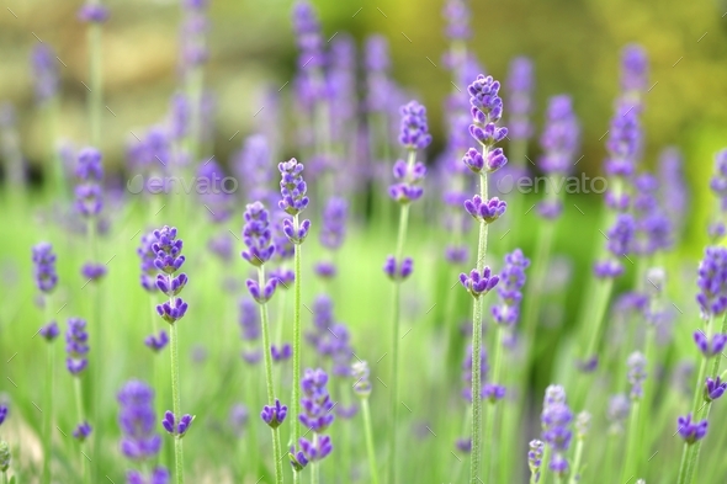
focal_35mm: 60
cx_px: 364
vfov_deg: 22.6
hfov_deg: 33.4
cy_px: 242
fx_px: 1211
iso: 200
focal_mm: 40
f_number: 3
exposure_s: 1/200
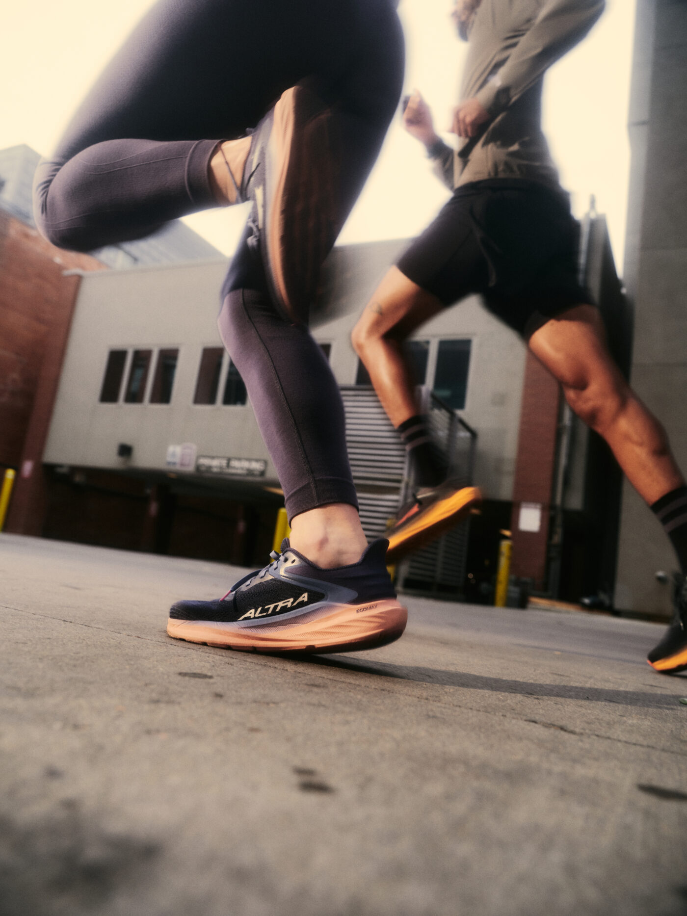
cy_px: 458
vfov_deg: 69.4
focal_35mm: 25
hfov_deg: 54.9
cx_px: 344
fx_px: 662
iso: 400
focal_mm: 32
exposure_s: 1/125
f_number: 5.6
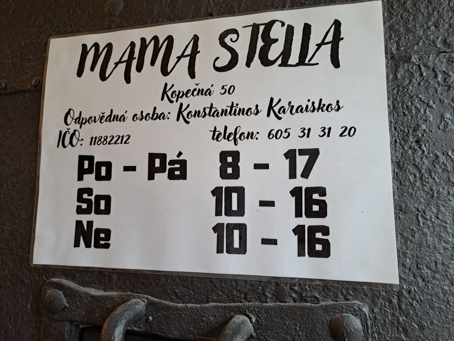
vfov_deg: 56.8
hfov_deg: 71.6
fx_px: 315
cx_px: 227
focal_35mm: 24
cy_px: 170
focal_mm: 5.23
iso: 100
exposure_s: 1/50
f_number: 1.8
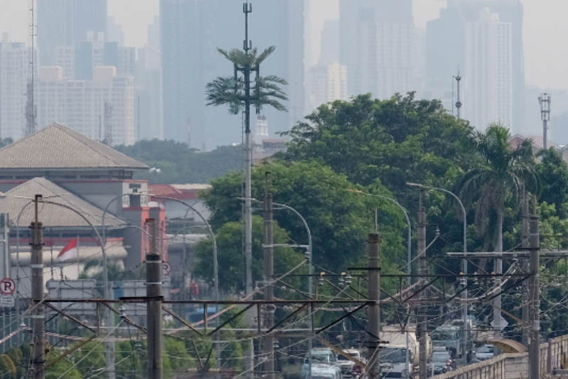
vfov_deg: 3.9
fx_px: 5523
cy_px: 315
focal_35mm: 350
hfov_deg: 5.9
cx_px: 695
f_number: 8
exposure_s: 1/400
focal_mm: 90.4
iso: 200
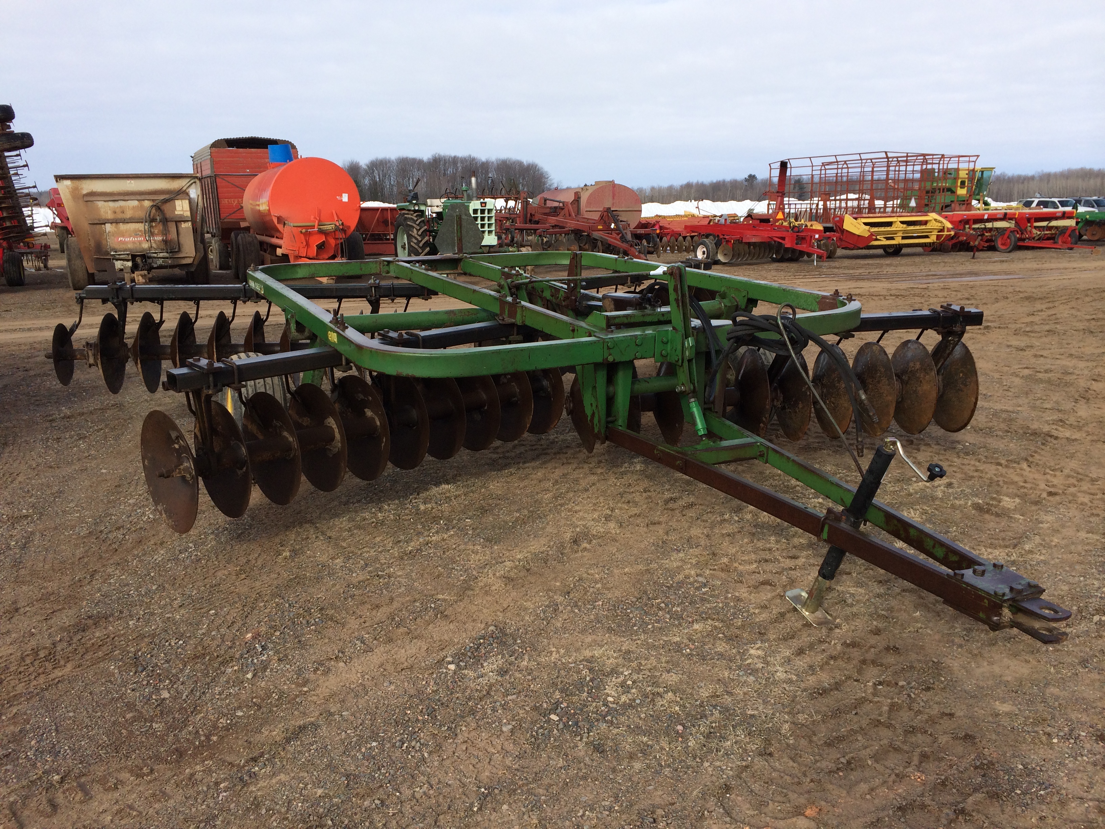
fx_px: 958
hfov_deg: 60.0
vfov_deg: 46.8
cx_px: 552
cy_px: 414
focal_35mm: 30
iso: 40
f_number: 2.2
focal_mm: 4.12
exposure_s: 1/2283
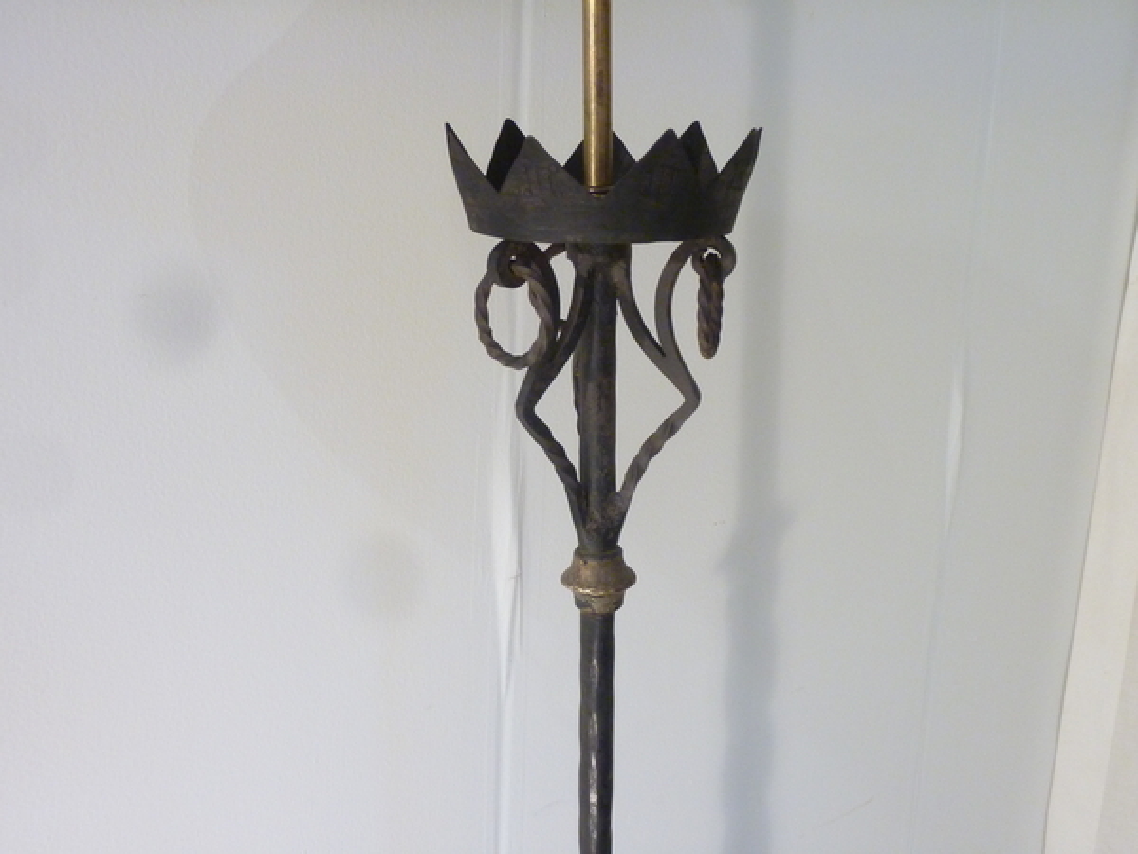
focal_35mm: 40
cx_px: 569
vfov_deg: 36.0
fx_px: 1315
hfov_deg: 46.8
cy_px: 427
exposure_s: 1/15
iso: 400
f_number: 3.6
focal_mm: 6.5
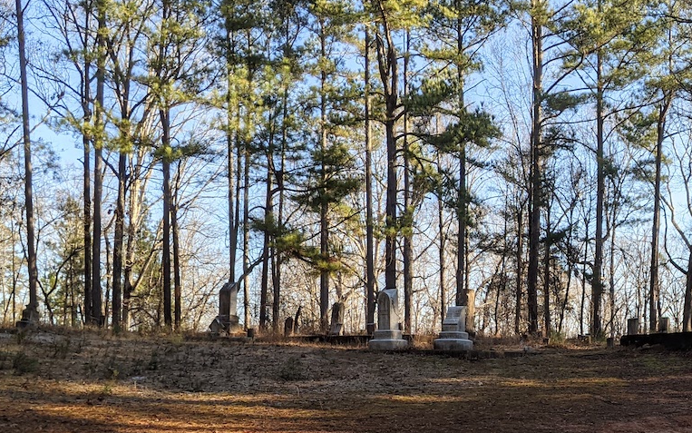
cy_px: 359
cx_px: 549
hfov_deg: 36.3
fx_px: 1018
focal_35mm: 54
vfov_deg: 23.6
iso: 49
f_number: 1.8
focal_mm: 4.44
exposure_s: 1/809
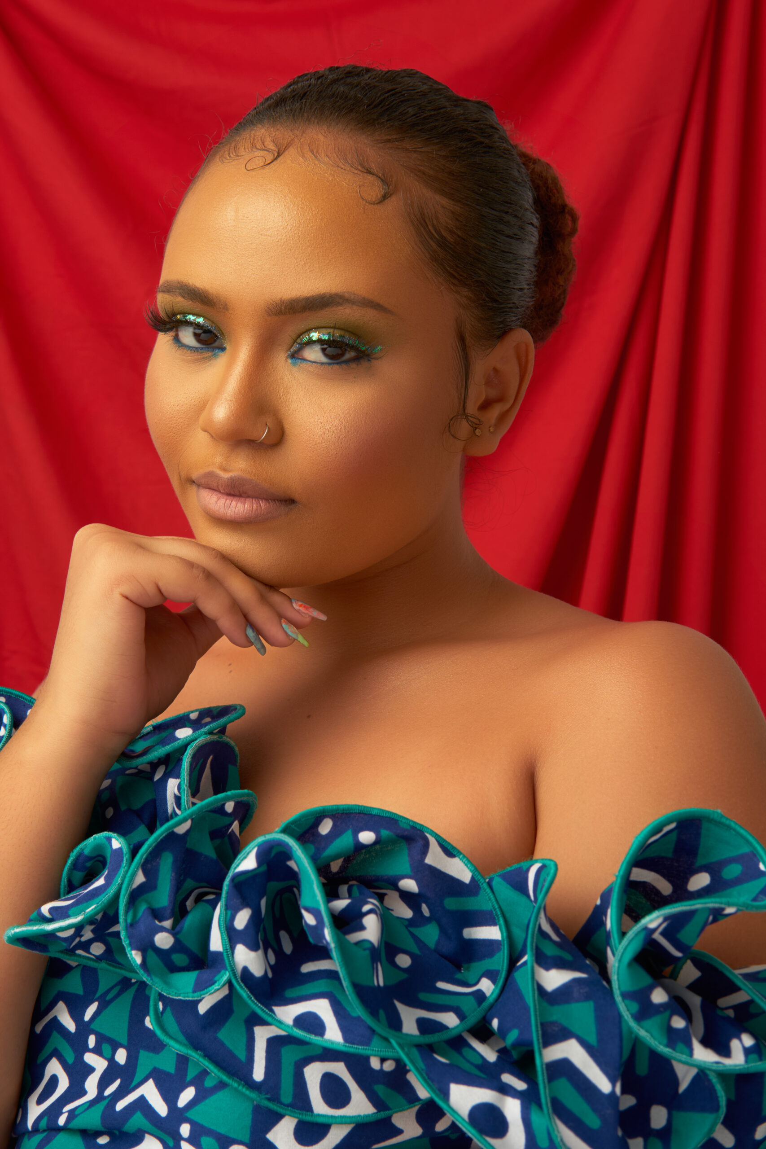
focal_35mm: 53
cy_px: 574
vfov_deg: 37.5
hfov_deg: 25.5
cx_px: 383
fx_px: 1691
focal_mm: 35
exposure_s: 1/160
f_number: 8
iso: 200
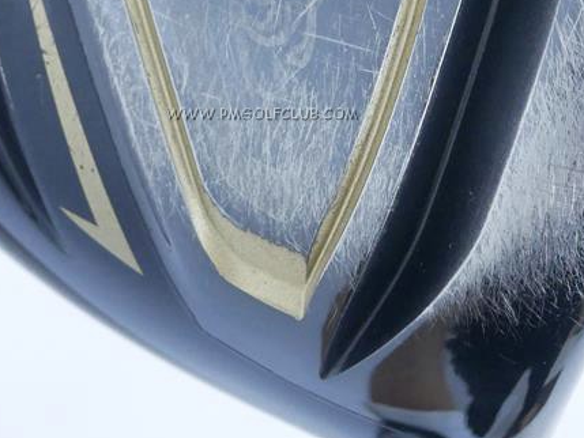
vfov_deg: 9.9
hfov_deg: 13.2
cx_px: 262
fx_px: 2514
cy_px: -10
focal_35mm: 149
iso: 1600
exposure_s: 1/60
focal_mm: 25
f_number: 4.5
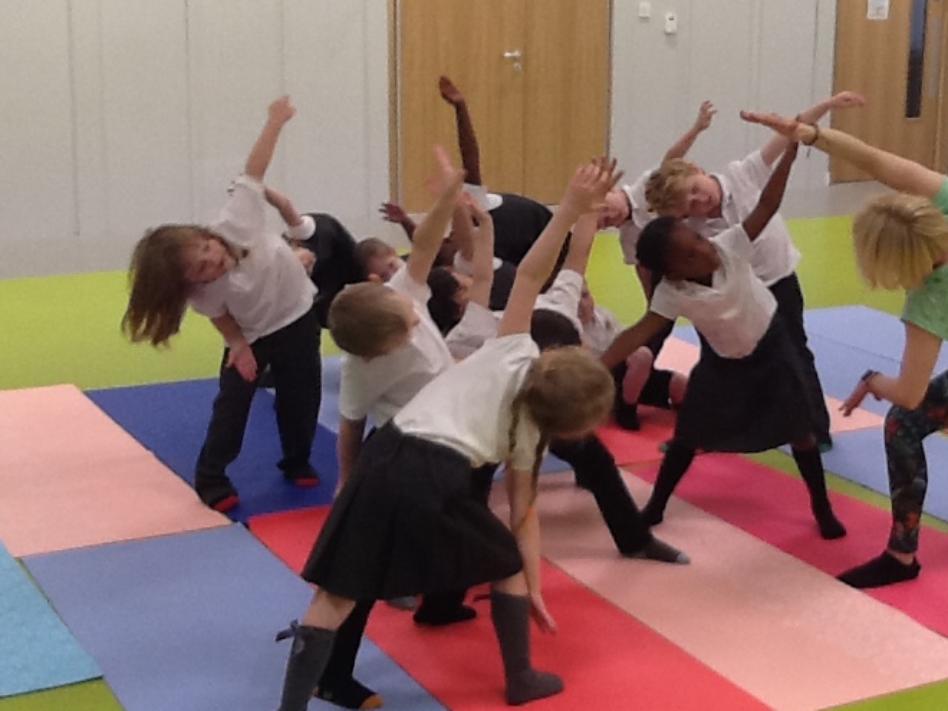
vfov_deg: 22.9
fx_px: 1753
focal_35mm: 64
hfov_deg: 30.1
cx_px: 623
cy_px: 300
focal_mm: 2.03
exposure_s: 1/33
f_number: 2.4
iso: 50
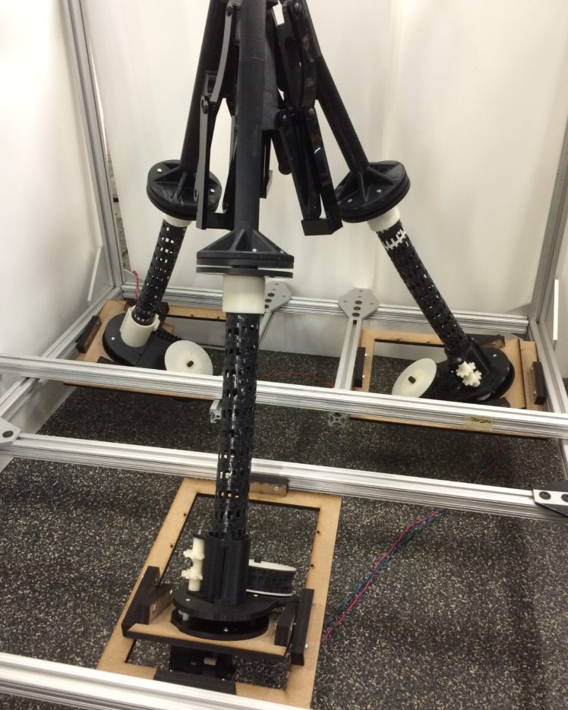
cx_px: 278
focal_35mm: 31
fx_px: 651
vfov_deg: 57.2
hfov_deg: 47.1
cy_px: 352
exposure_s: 1/30
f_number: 2.2
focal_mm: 4.15
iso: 200
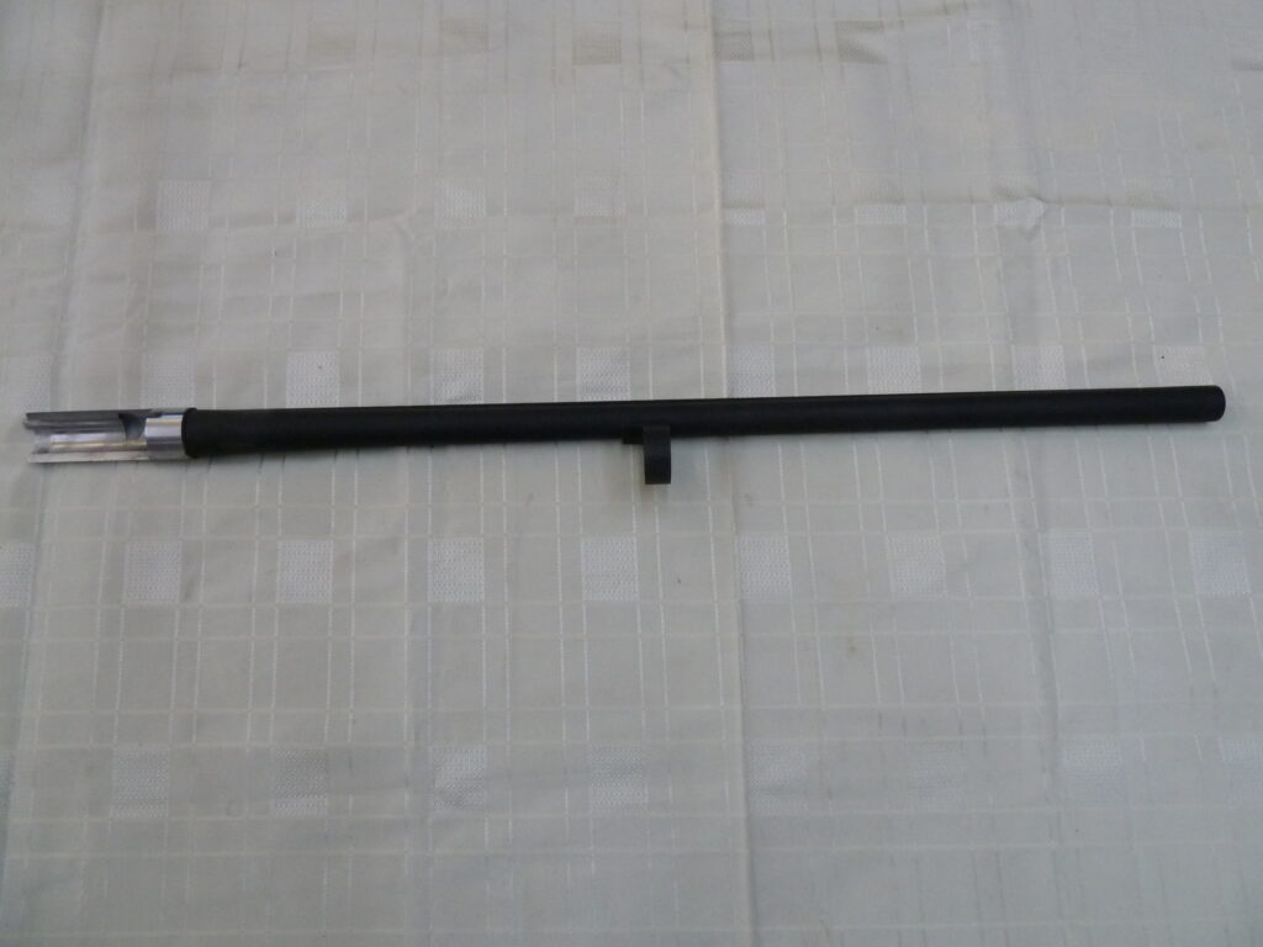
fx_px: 912
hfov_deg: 69.4
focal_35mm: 25
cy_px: 474
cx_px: 632
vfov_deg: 54.9
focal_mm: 4.1
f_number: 3.3
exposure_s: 1/60
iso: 250
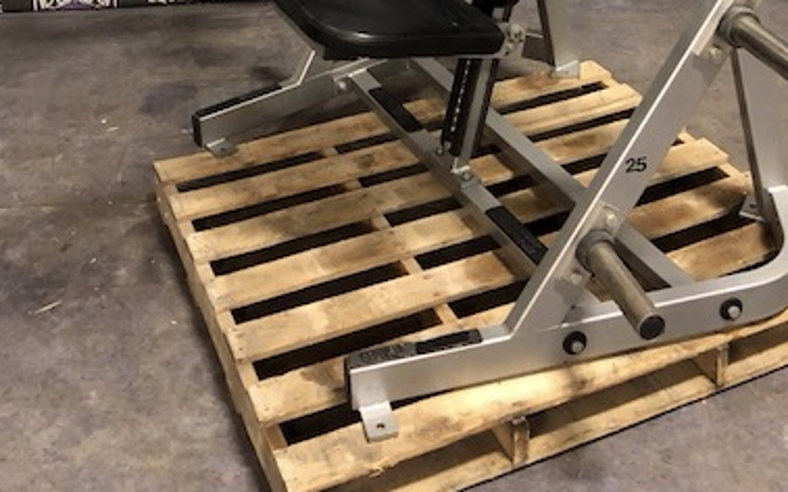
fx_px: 1116
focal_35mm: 52
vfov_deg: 22.0
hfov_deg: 38.9
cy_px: -171
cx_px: 373
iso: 100
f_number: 1.8
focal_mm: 3.99
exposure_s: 1/12
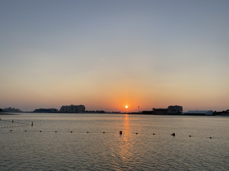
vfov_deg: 53.1
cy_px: 86
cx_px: 114
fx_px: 172
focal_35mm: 26
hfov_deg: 67.3
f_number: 1.8
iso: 32
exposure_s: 1/1287
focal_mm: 4.25
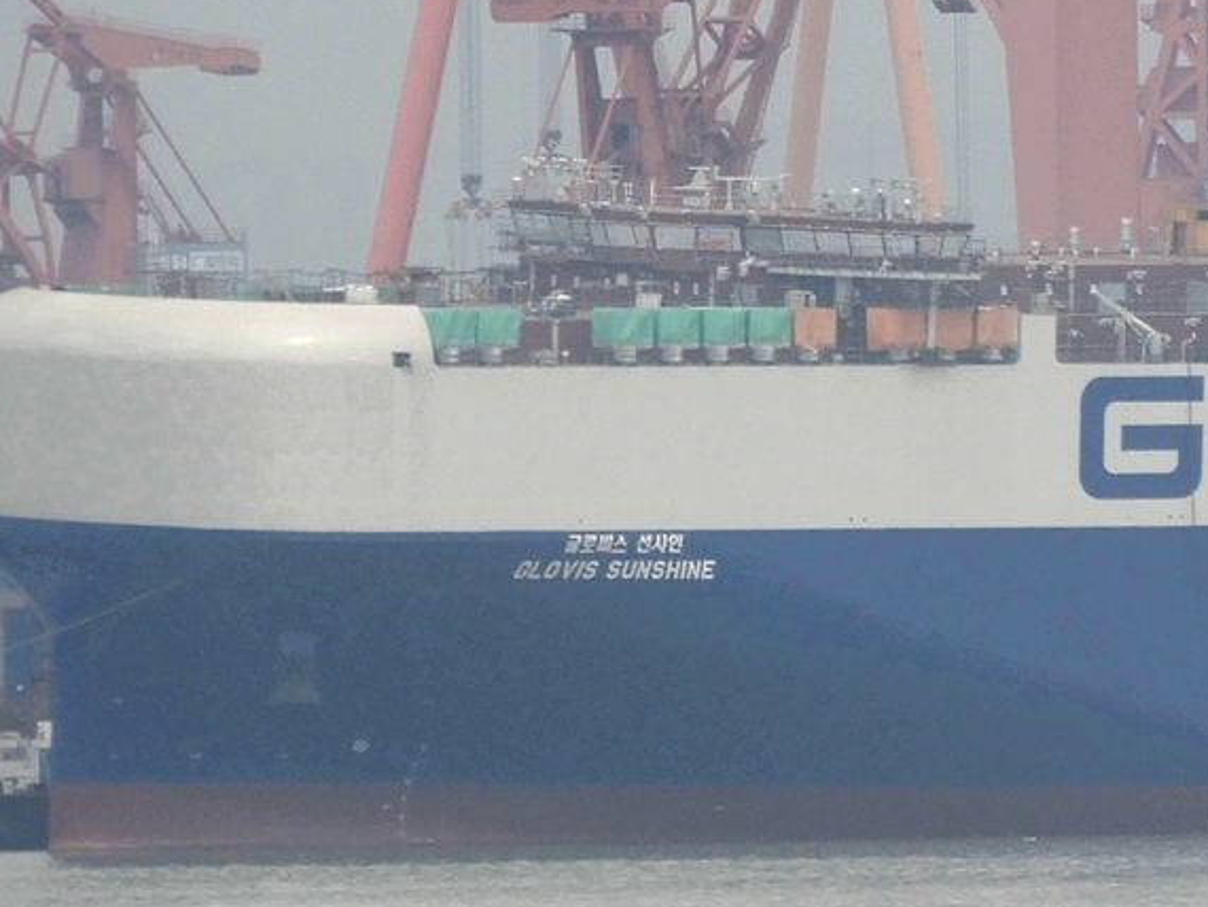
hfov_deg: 1.4
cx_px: 1583
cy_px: 380
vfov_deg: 1.0
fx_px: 49994
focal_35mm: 1432
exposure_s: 1/500
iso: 80
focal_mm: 80.3
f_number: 6.3
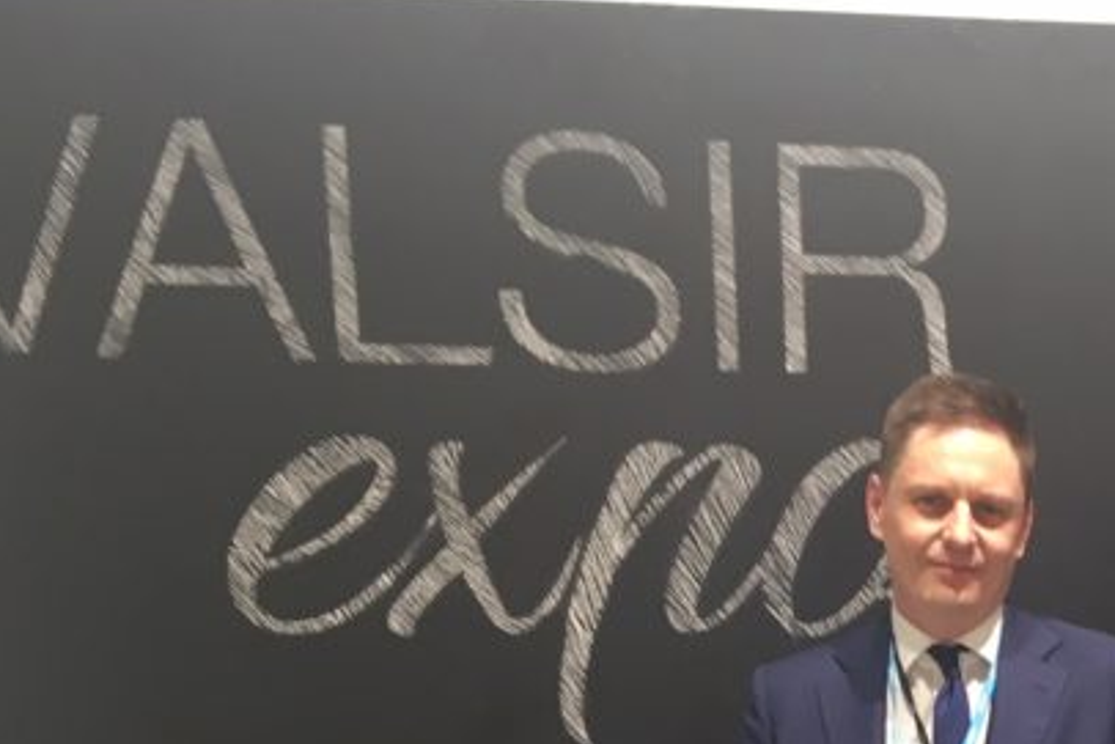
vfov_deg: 16.7
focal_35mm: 76
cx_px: 1261
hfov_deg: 24.6
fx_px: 2355
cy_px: 1024
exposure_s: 1/33
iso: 80
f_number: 2.2
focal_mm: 4.15
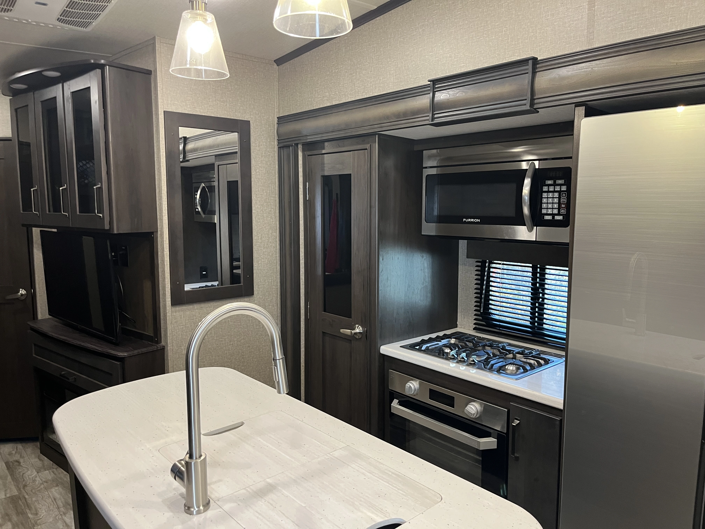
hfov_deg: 67.3
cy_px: 264
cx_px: 352
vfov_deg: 53.1
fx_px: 530
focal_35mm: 26
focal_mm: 5.1
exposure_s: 1/60
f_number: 1.6
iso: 200
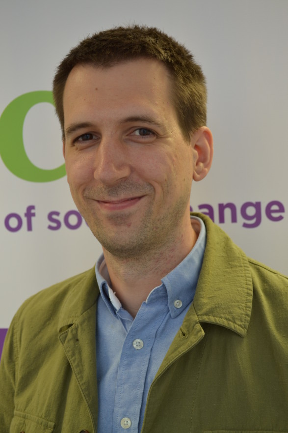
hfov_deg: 22.6
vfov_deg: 33.4
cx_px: 144
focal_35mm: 60
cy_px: 216
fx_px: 720
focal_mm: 40
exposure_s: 1/25
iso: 400
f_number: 5.3
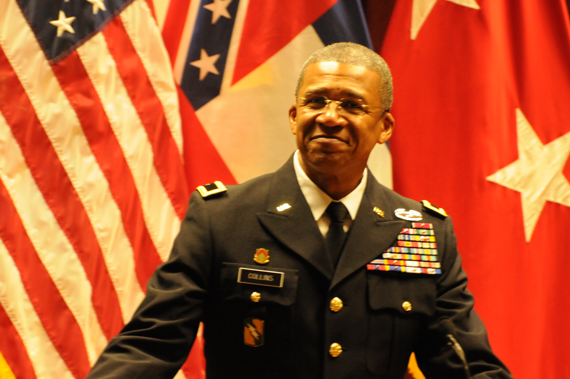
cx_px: 285
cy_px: 190
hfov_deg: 6.5
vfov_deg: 4.4
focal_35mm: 315
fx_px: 4981
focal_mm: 210
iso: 2500
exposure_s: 1/50
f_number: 5.3
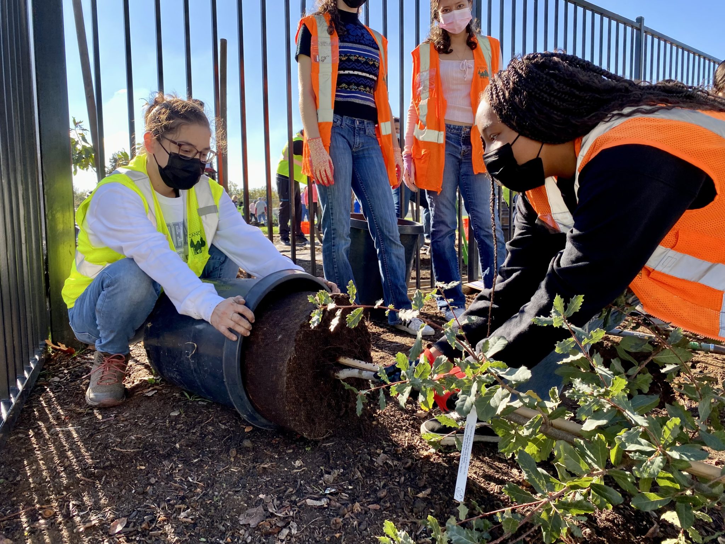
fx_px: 545
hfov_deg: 67.3
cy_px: 272
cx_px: 362
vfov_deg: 53.1
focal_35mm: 26
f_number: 1.8
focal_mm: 4.25
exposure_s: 1/585
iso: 32
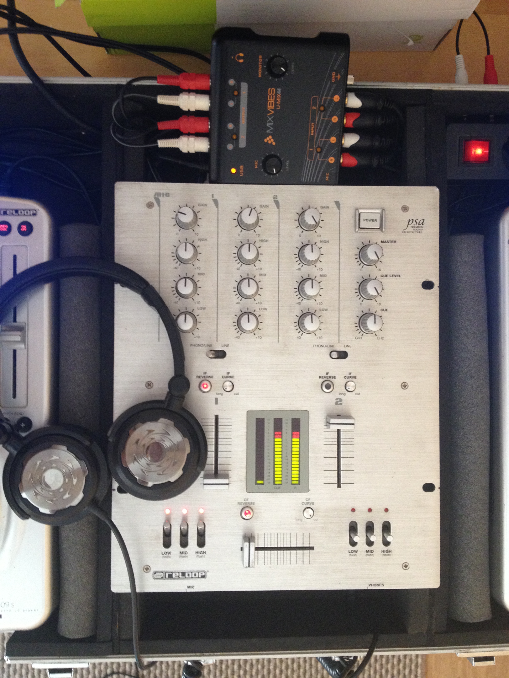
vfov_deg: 52.6
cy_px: 339
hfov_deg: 40.7
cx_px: 254
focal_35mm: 35
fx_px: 686
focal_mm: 4.28
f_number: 2.4
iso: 250
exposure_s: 1/20
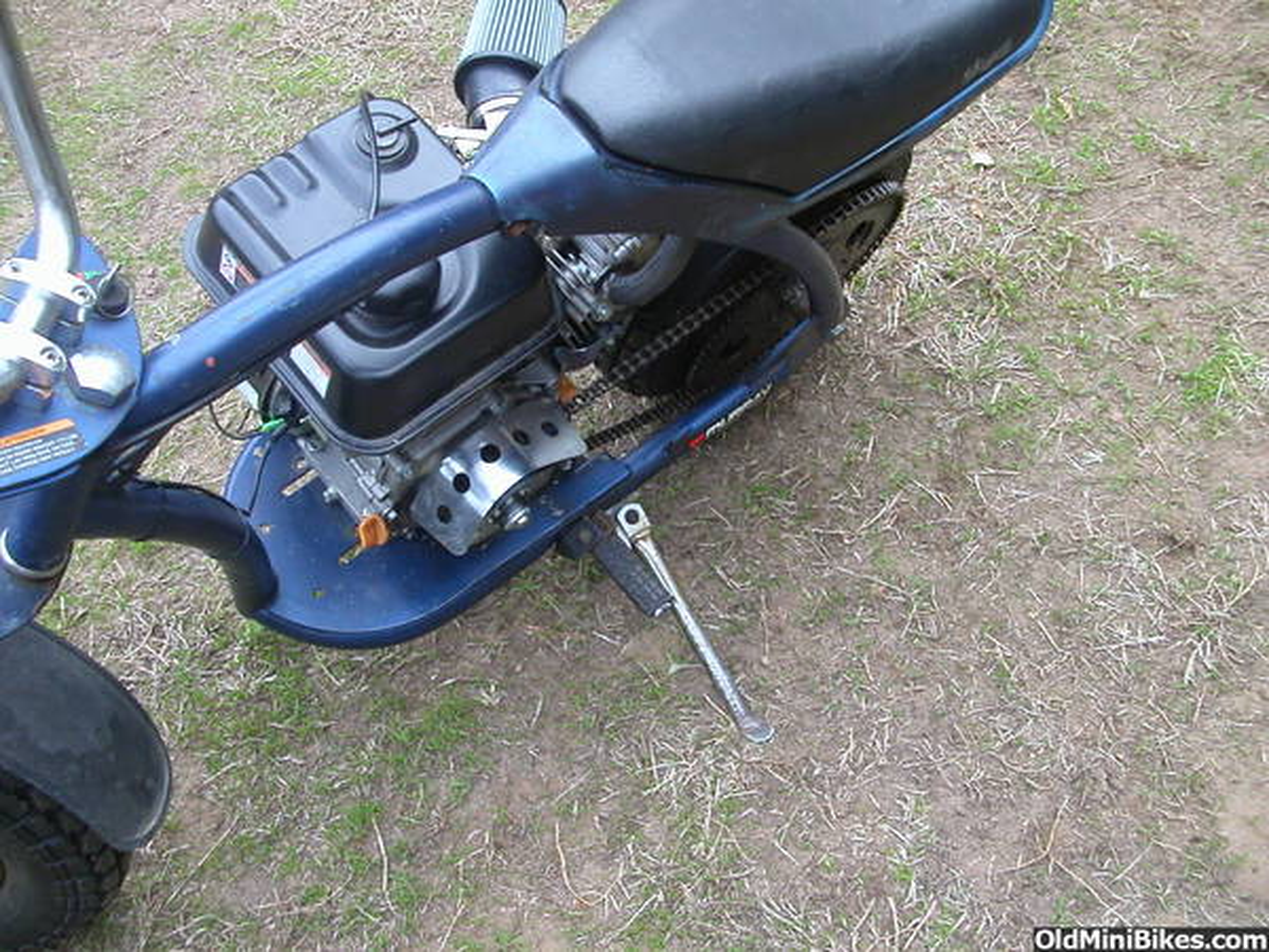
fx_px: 1356
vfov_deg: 38.7
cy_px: 476
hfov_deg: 50.1
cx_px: 634
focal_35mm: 37
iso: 100
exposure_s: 1/64.4
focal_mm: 5.6
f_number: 2.7
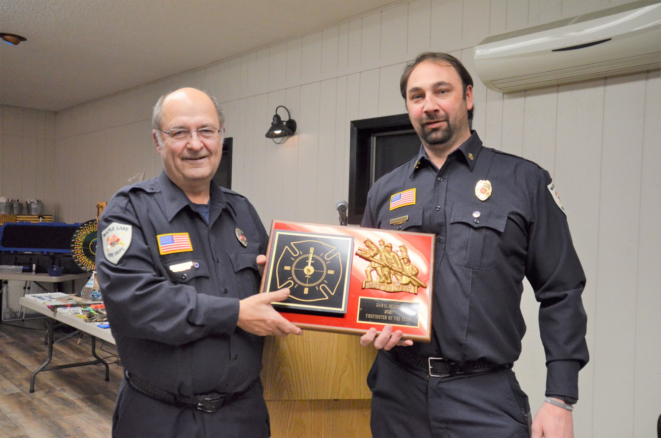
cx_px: 330
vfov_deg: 38.2
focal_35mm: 34
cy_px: 219
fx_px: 632
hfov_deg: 55.2
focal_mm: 23
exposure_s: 1/500
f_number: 3.5
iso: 1600
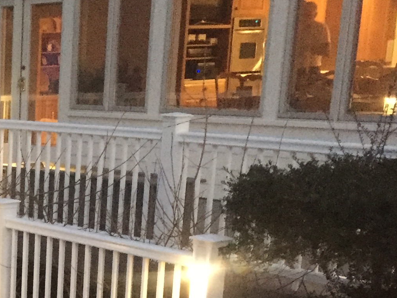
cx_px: -149
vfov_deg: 15.1
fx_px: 1066
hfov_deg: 19.2
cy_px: 404
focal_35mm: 93
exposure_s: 1/15
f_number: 2.2
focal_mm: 4.15
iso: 400
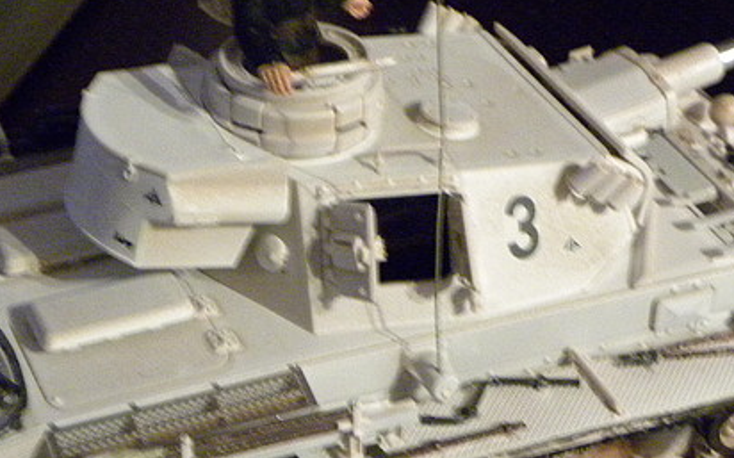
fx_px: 2139
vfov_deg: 12.2
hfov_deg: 19.4
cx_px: 444
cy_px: 295
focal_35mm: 107
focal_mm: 9.2
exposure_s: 1/8.6
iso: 740
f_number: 4
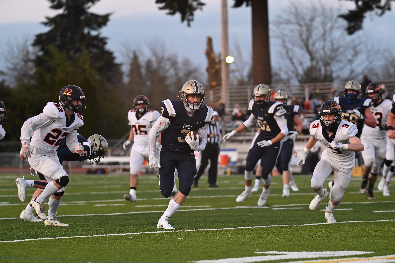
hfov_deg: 12.1
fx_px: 1864
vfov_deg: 8.1
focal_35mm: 170
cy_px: 132
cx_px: 198
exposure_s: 1/1000
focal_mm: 170
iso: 3200
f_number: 3.5
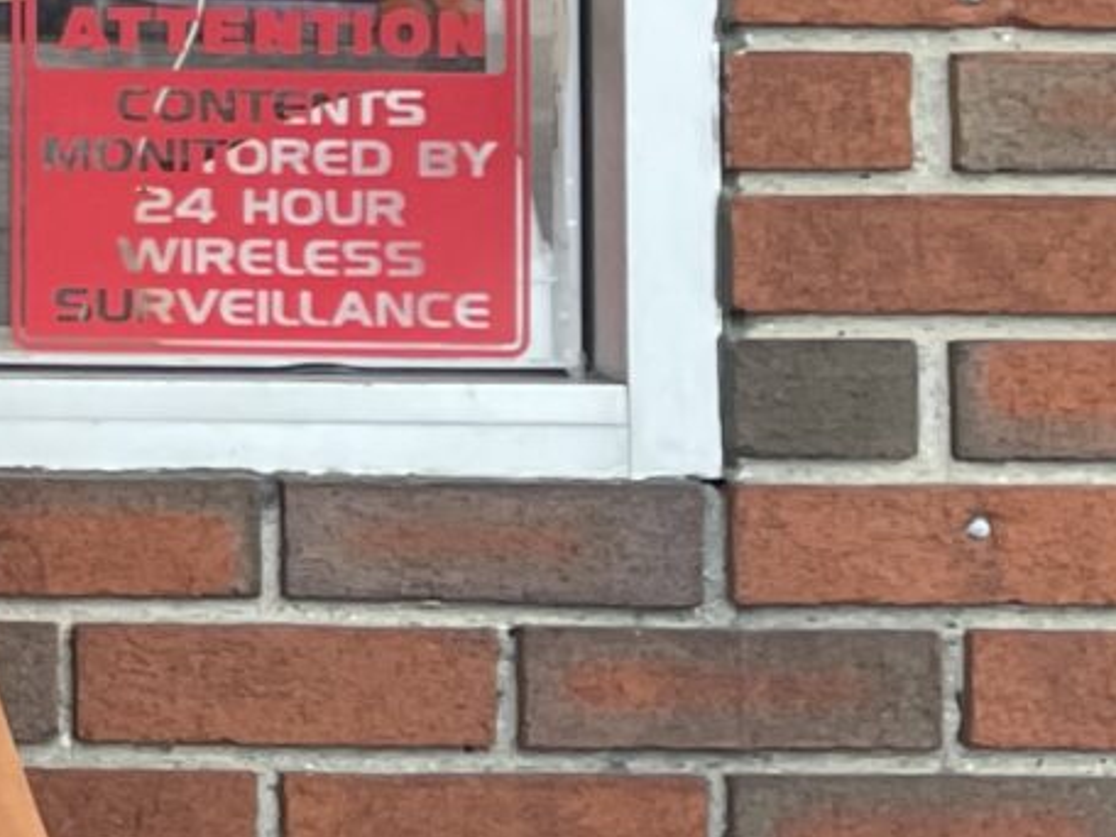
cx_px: -1204
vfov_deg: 10.0
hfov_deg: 11.9
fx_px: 4707
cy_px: -240
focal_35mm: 146
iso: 80
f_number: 1.6
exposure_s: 1/60
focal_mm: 4.2
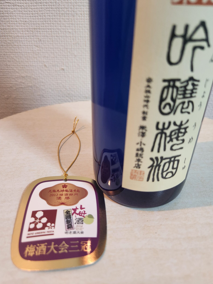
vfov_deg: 71.6
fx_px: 197
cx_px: 107
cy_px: 137
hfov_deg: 56.8
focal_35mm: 24
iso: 640
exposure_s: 1/100
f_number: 1.8
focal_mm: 5.4
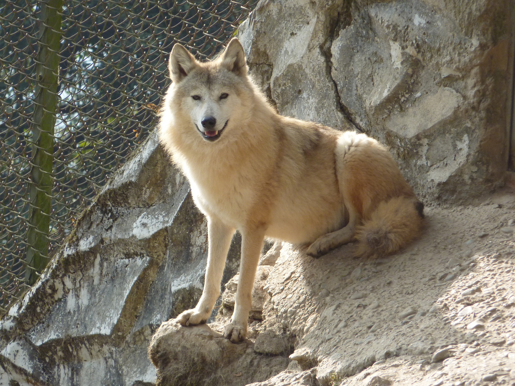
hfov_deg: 7.1
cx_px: 258
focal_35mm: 278
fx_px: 4136
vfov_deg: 5.3
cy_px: 193
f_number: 4.8
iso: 160
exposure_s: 1/250
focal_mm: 45.7
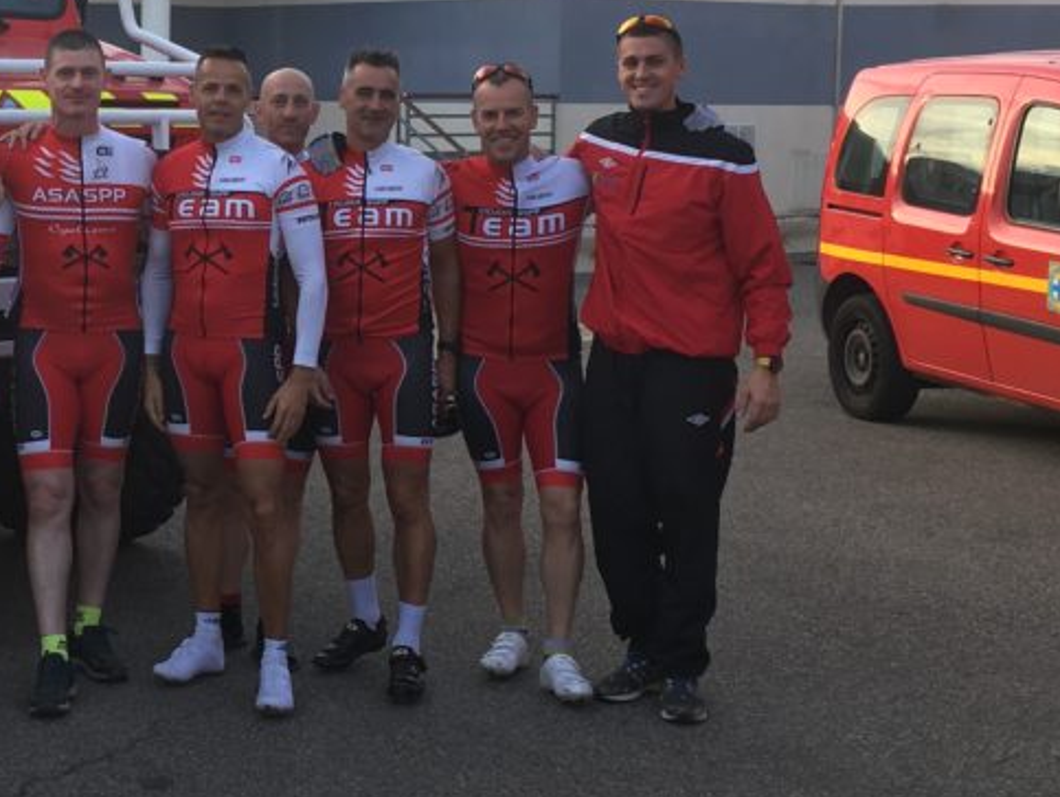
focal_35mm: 72
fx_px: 2206
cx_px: 101
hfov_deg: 26.1
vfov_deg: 20.4
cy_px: 252
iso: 25
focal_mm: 4.15
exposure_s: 1/310
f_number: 2.2
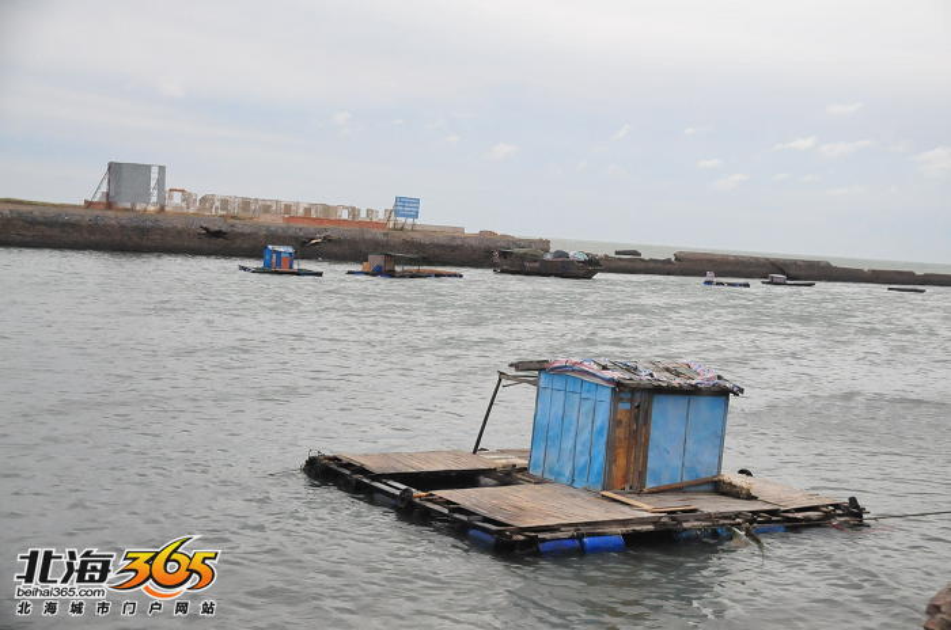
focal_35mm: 48
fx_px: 1266
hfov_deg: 41.2
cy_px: 315
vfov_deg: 28.0
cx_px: 476
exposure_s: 1/6400
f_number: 5
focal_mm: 32
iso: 2500
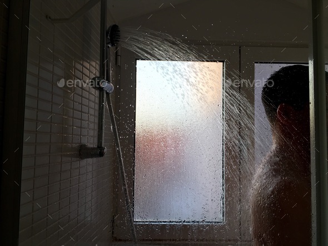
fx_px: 275
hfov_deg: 61.6
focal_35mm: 29
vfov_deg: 48.3
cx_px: 164
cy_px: 123
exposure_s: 1/100
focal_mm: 4.15
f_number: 2.2
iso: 32
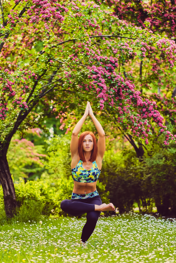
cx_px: 88
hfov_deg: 16.3
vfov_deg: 24.2
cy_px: 132
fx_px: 616
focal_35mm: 84
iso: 200
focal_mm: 56
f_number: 2
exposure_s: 1/500
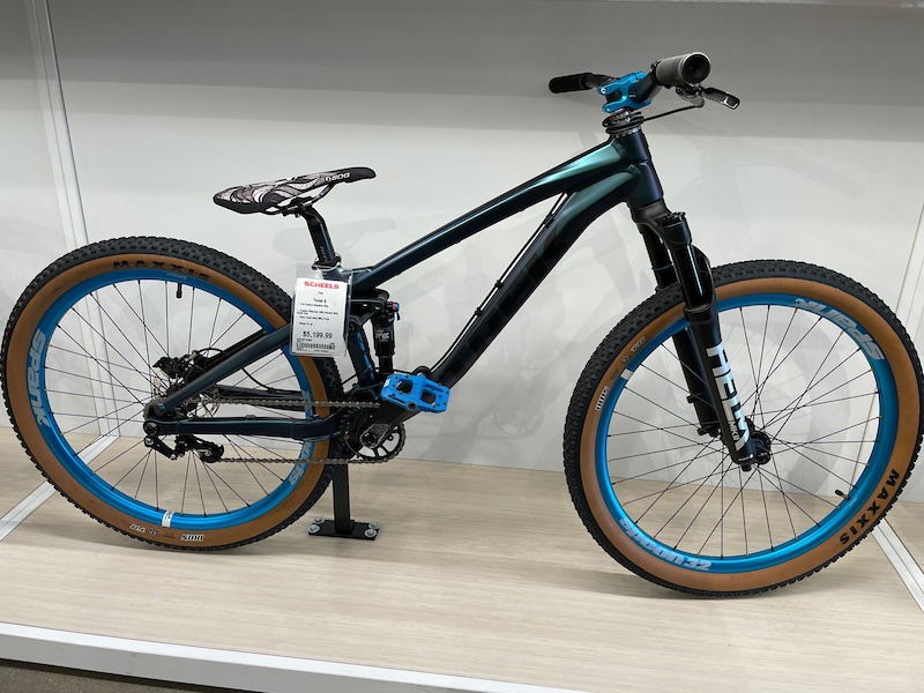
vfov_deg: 53.1
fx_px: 694
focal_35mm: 26
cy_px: 346
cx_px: 462
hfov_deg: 67.3
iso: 100
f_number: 1.6
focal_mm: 4.2
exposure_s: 1/120
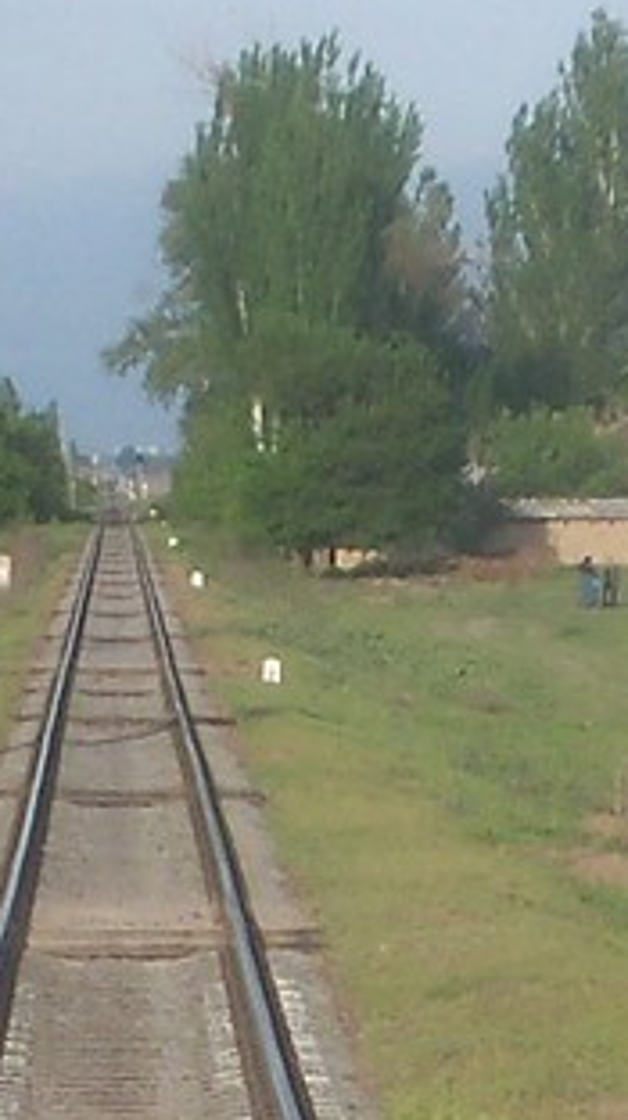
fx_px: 8010
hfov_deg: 4.5
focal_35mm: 270
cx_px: -230
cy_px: 1527
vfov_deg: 7.9
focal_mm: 9.1
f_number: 4.5
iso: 80
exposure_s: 1/250
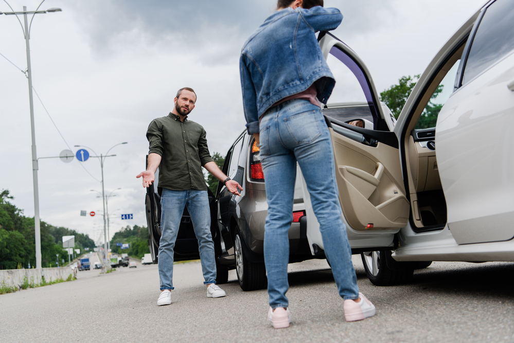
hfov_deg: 39.6
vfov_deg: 27.0
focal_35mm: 50
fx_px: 714
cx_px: 257
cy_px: 172
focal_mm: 50
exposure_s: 1/800
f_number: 3.5
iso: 100
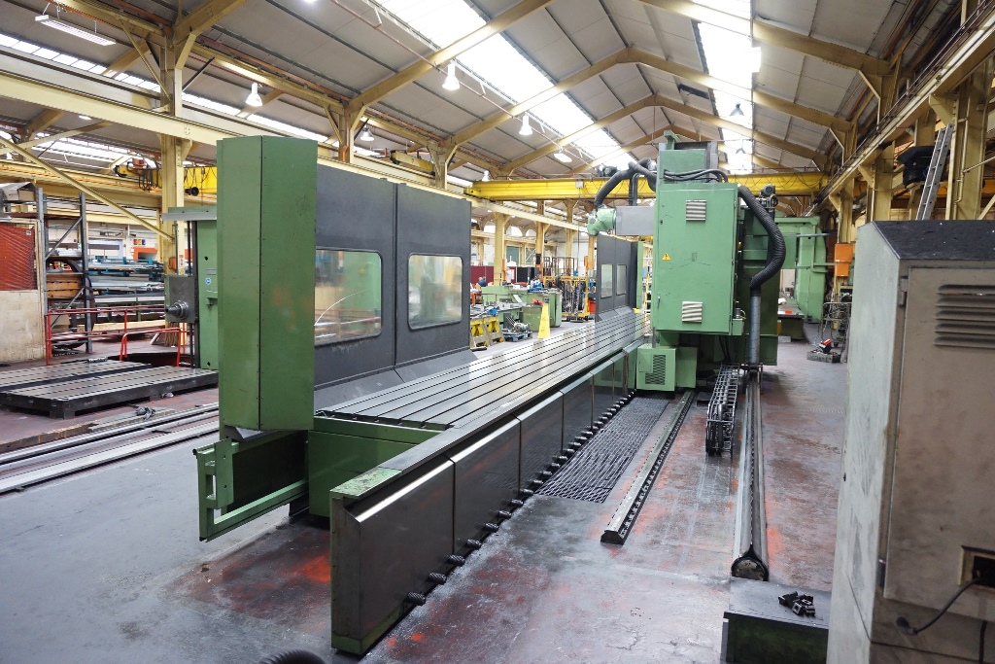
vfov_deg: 53.1
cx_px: 498
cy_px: 332
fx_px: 663
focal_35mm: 24
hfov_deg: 73.7
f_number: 4
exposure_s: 1/160
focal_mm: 16
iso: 1600
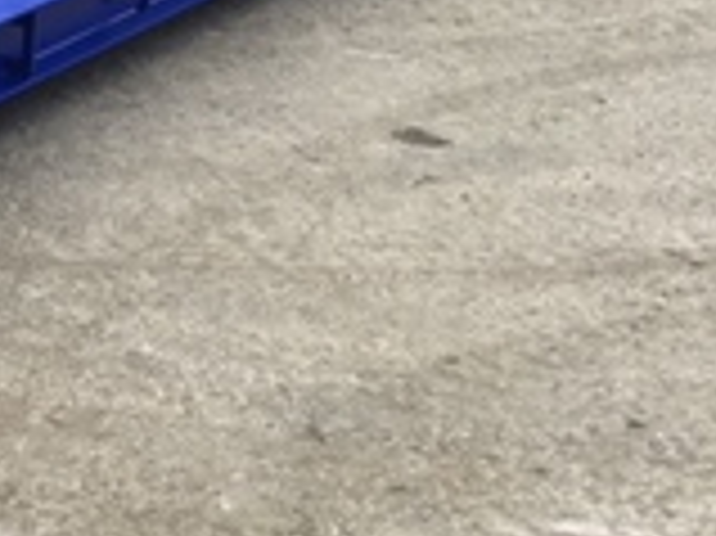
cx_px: -527
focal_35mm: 117
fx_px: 2418
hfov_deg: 14.9
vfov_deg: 12.4
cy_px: -95
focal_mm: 4.15
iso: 25
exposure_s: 1/345
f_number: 2.2
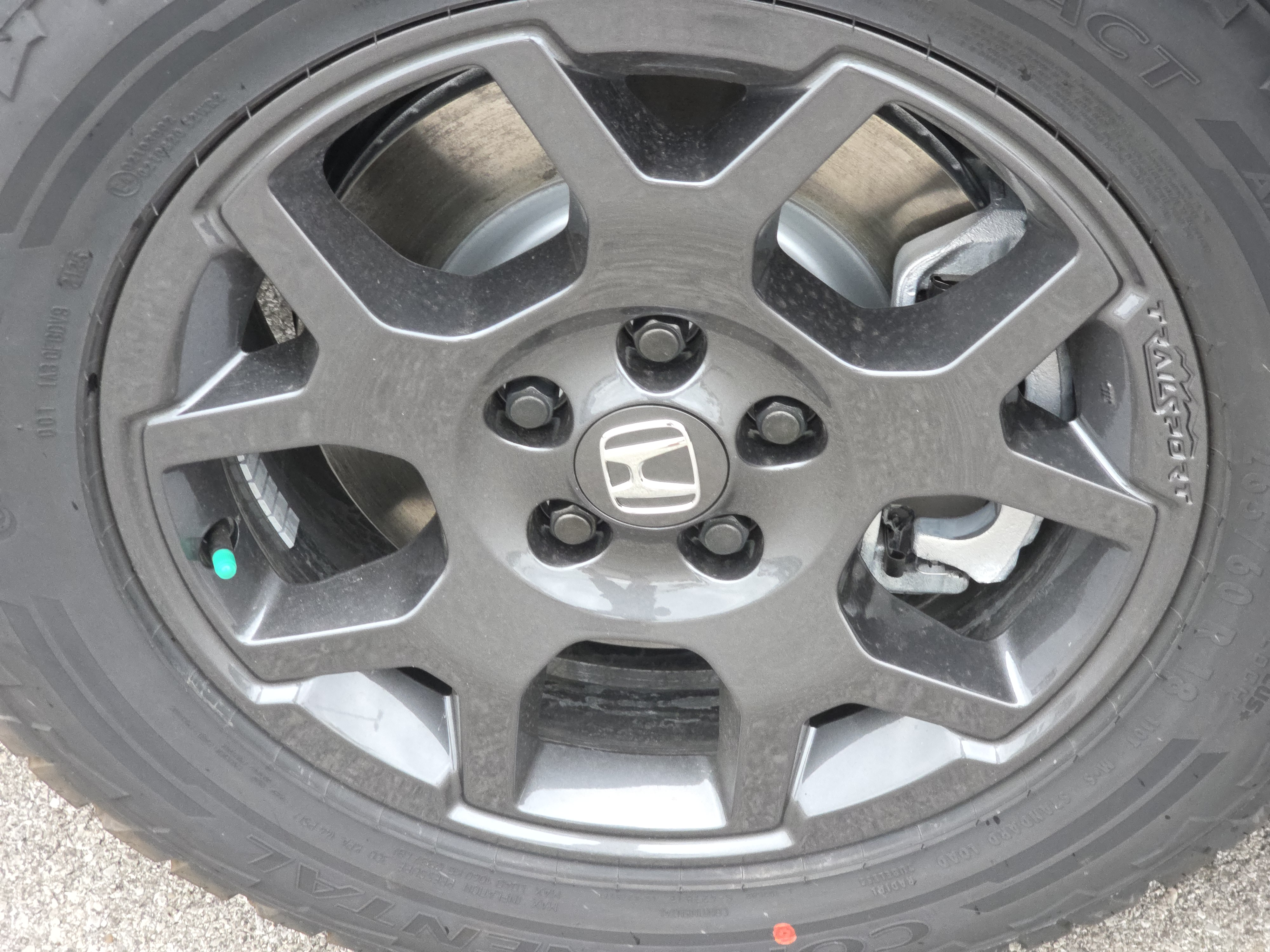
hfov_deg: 28.2
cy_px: 476
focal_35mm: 69
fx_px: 2531
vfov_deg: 21.3
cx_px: 635
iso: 160
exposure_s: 1/120
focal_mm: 7.9
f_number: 2.4
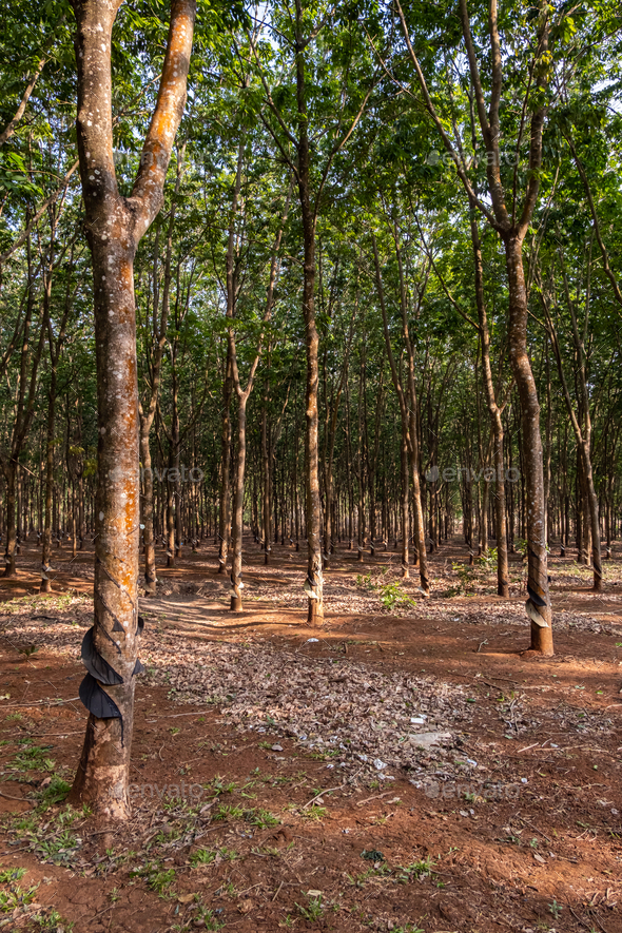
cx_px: 311
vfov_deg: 73.7
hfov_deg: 53.1
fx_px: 622
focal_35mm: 24
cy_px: 466
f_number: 8
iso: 400
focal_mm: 16
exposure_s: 1/125
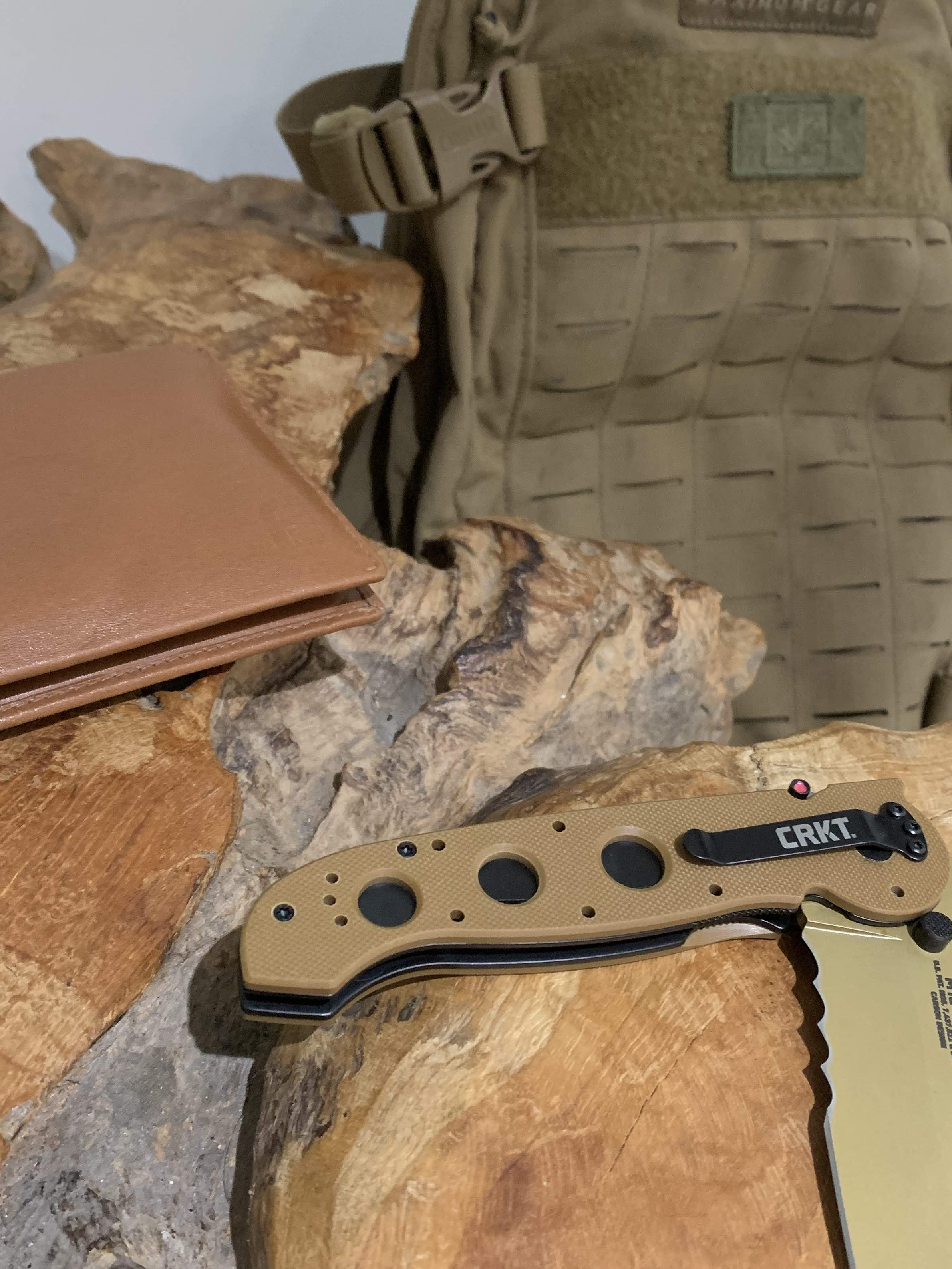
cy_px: 728
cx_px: 468
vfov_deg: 55.1
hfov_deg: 42.9
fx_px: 1210
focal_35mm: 33
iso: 640
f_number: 1.8
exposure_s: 1/30
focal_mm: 4.25
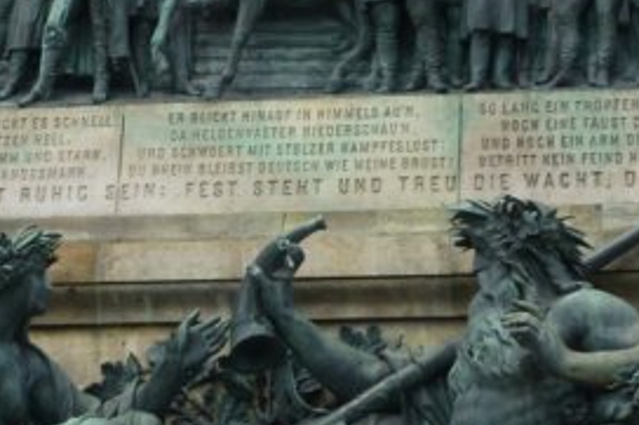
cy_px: 7
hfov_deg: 11.1
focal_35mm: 185
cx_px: 294
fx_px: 3282
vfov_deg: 7.4
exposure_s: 1/400
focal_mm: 10.3
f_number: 4
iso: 80
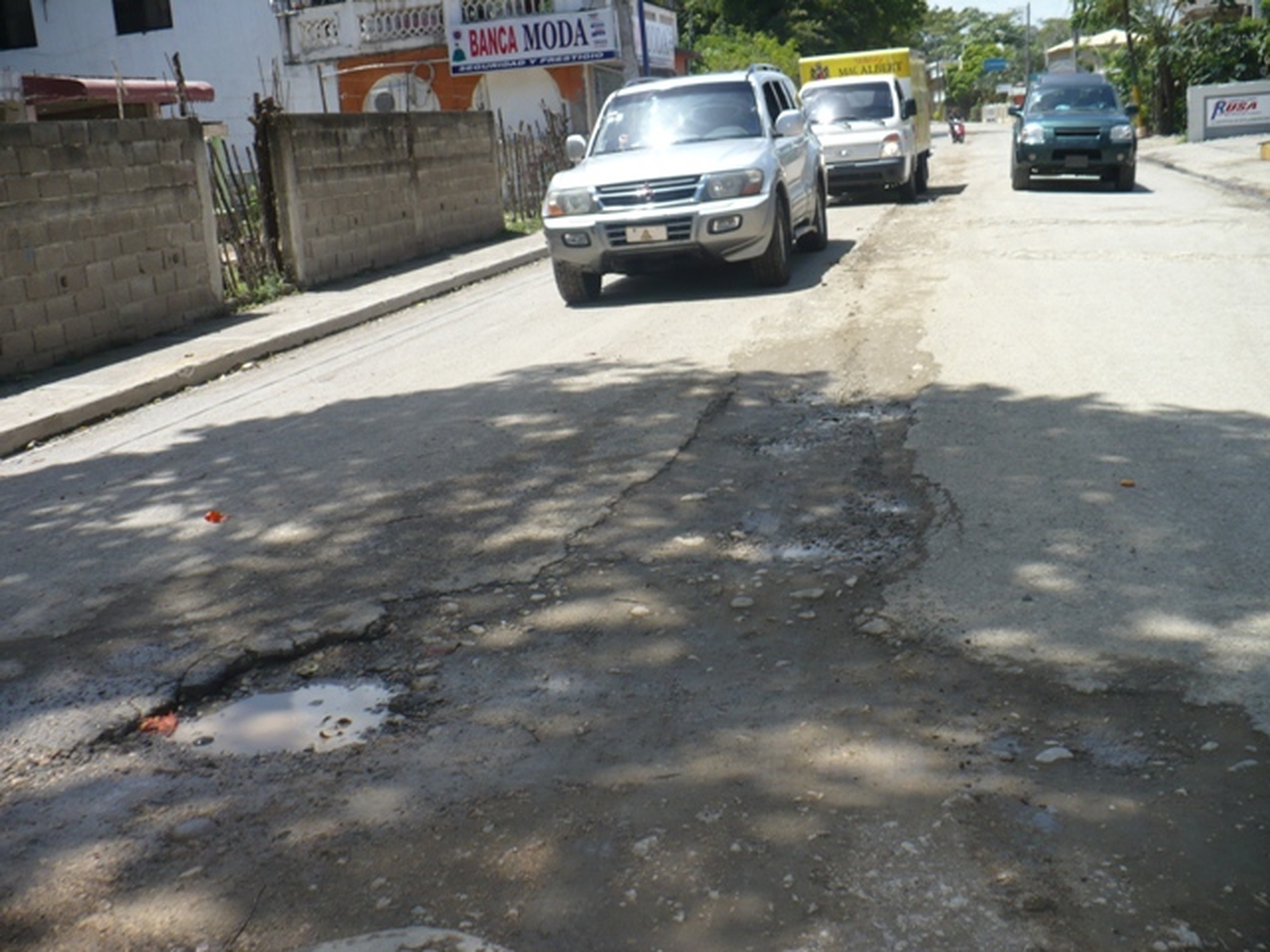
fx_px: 1357
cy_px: 476
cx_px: 635
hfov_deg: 50.1
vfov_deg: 38.7
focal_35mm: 37
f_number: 2.8
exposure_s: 1/1000
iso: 100
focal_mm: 6.1
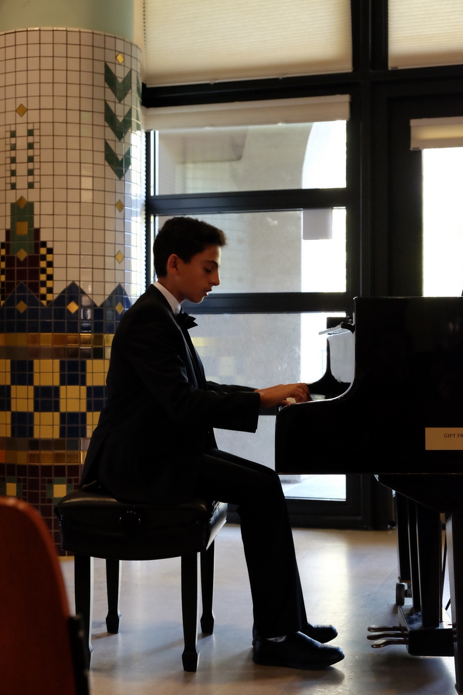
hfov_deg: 23.0
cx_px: 232
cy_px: 348
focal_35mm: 59
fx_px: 1138
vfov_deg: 33.9
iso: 3200
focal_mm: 39
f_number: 5
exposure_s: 1/60
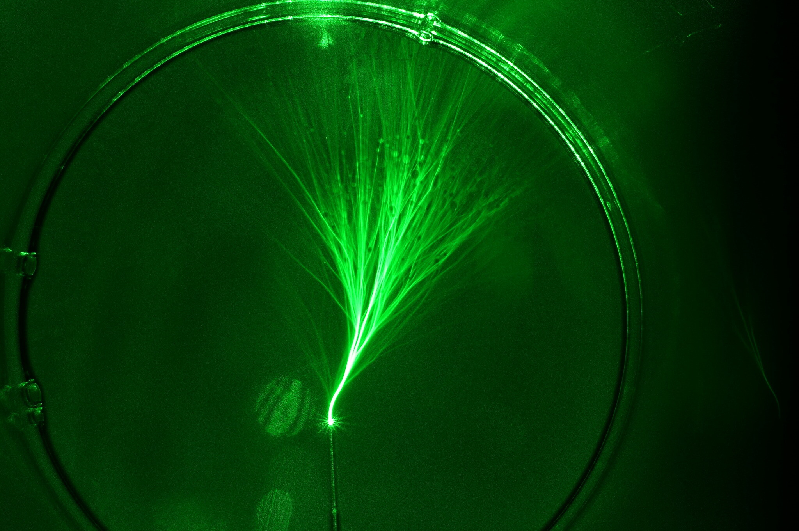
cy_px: 266
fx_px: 1663
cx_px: 400
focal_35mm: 75
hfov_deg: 27.0
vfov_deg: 18.1
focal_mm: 50
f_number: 5
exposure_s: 1/13
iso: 400
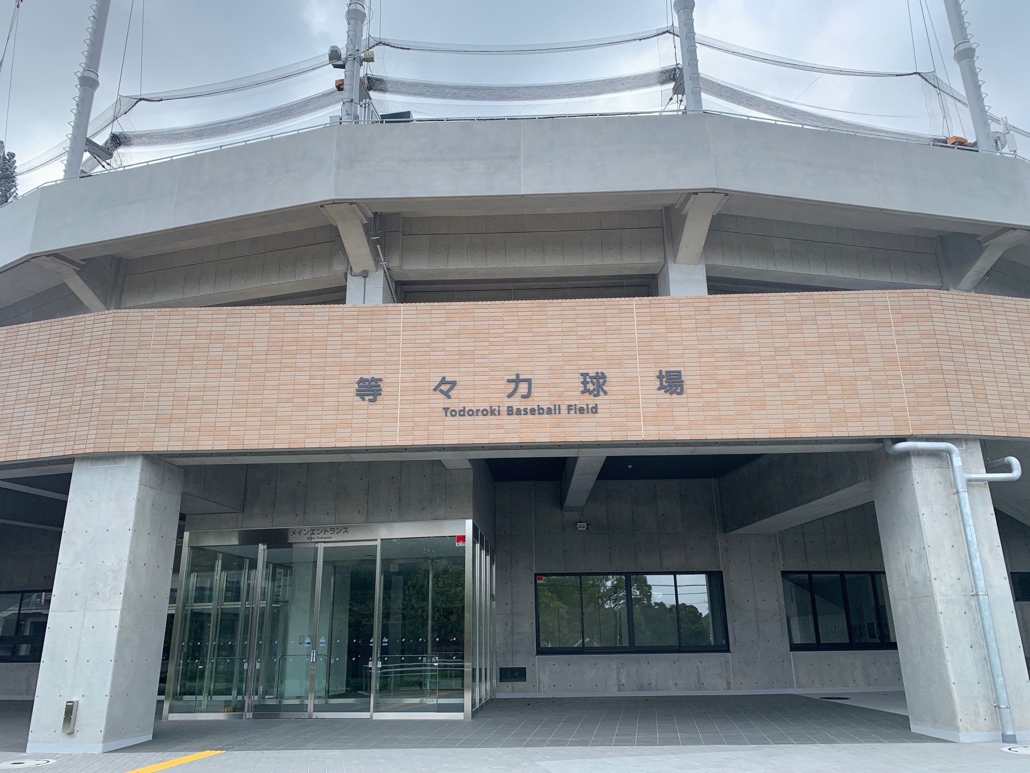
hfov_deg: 67.3
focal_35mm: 26
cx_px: 515
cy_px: 386
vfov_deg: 53.1
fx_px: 774
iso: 25
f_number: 1.8
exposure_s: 1/749
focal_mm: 4.25
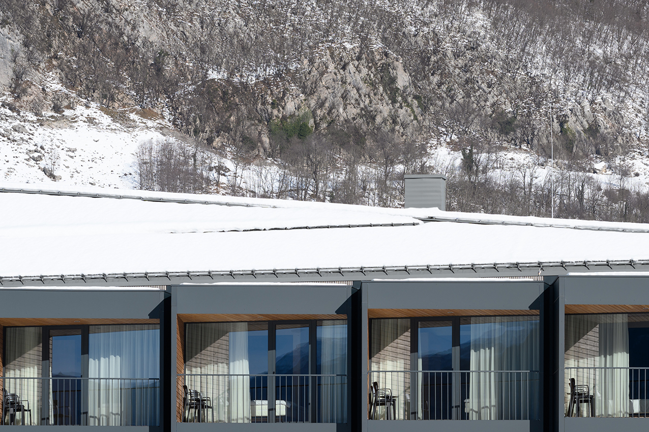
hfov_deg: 11.4
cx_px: 299
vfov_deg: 7.6
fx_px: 3261
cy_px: 319
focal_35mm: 181
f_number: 11
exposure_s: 1/250
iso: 100
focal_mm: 110
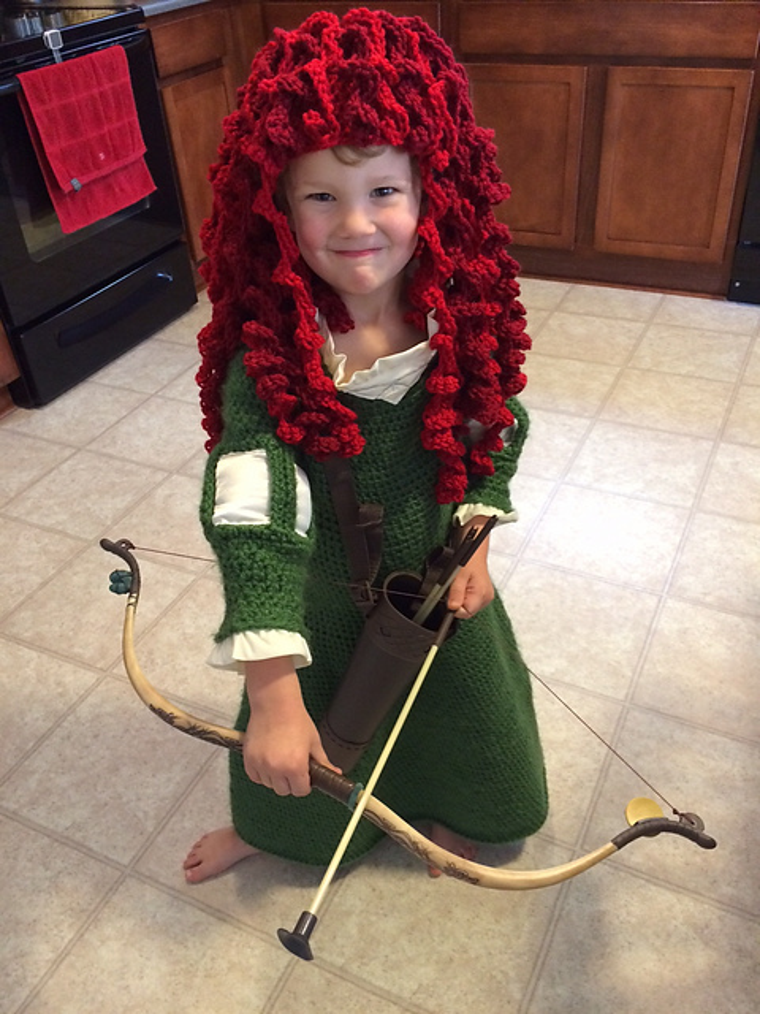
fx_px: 849
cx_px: 380
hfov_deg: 48.2
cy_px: 507
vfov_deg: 61.7
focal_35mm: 29
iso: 250
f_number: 2.2
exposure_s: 1/15
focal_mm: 4.15
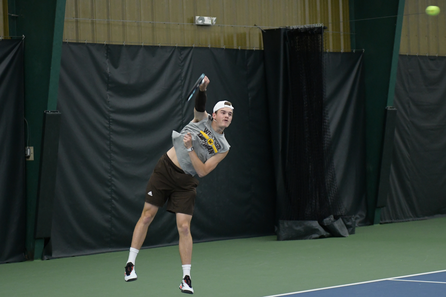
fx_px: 1300
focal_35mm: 105
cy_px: 148
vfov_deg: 13.0
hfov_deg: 19.5
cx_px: 223
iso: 4000
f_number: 2.8
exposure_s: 1/800
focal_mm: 70
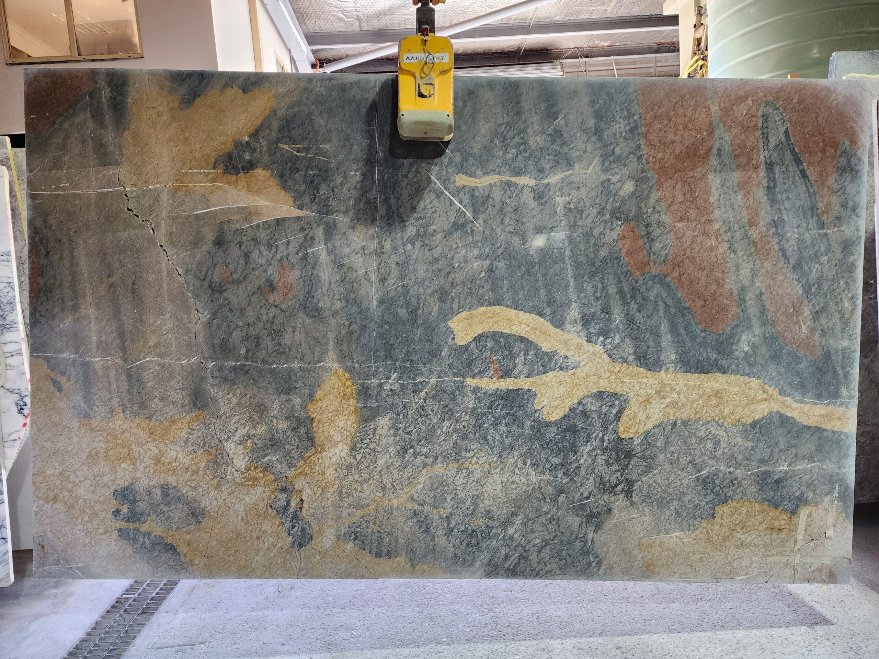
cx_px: 440
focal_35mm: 23
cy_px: 330
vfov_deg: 58.9
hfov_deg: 73.9
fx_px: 584
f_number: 1.8
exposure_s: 1/100
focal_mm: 6.4
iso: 200
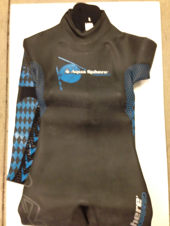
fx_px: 216
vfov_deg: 55.4
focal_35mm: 33
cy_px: 113
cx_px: 85
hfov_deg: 42.9
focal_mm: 4.12
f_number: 2.4
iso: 400
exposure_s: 1/20
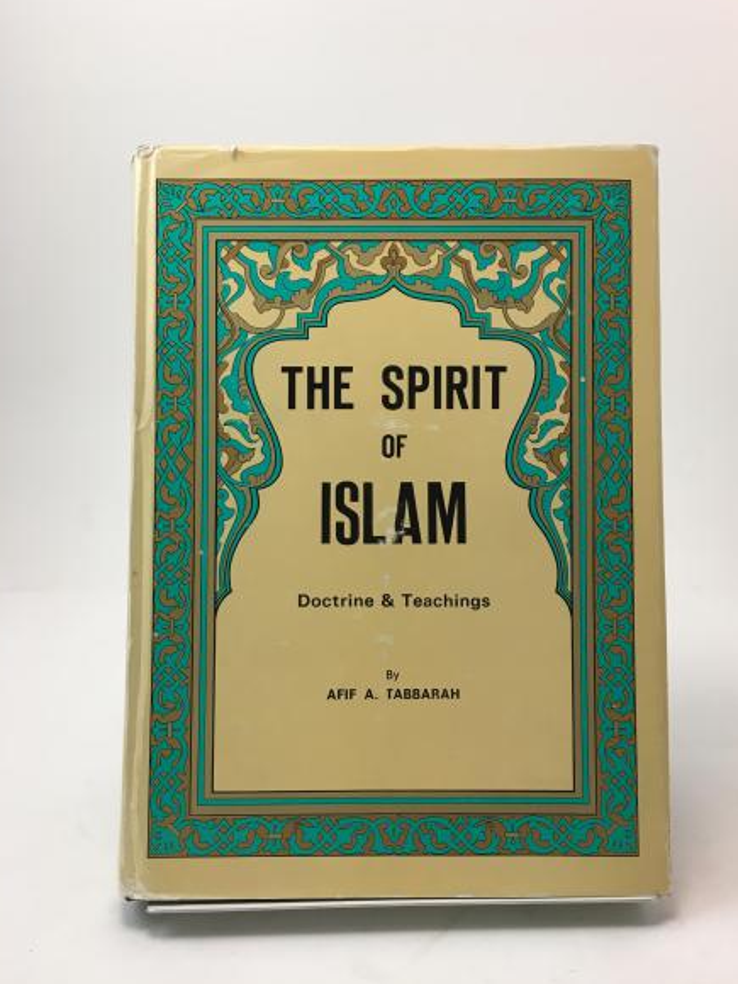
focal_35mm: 32
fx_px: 910
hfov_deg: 44.1
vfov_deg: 56.8
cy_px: 517
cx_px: 394
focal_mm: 4.15
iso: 32
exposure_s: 1/33
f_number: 2.2
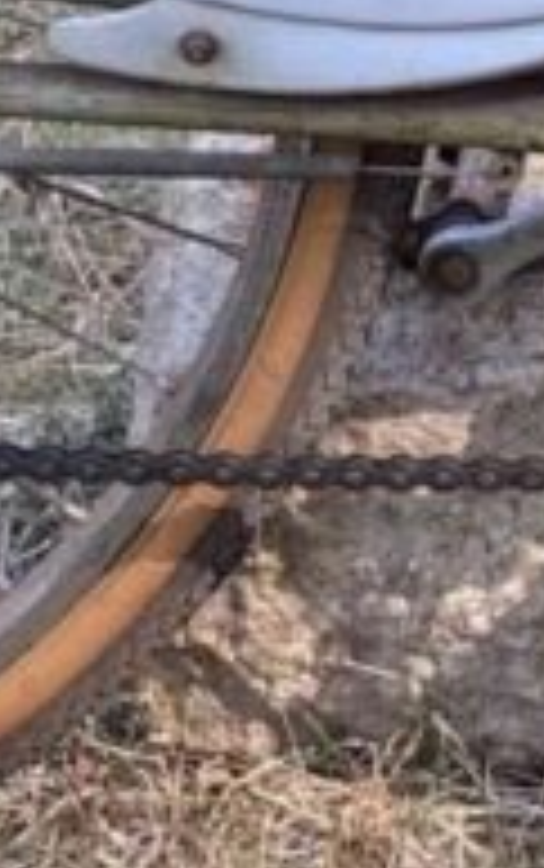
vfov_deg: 9.3
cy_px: -490
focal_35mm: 219
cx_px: 1110
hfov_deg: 5.9
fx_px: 5183
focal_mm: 4.25
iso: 32
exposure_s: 1/130
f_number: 1.8
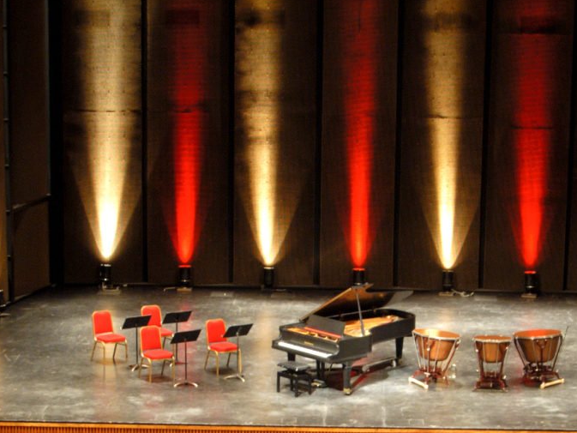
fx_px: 1884
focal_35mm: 113
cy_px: 345
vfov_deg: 13.1
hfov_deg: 17.4
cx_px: 360
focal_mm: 30
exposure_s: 1/5
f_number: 5
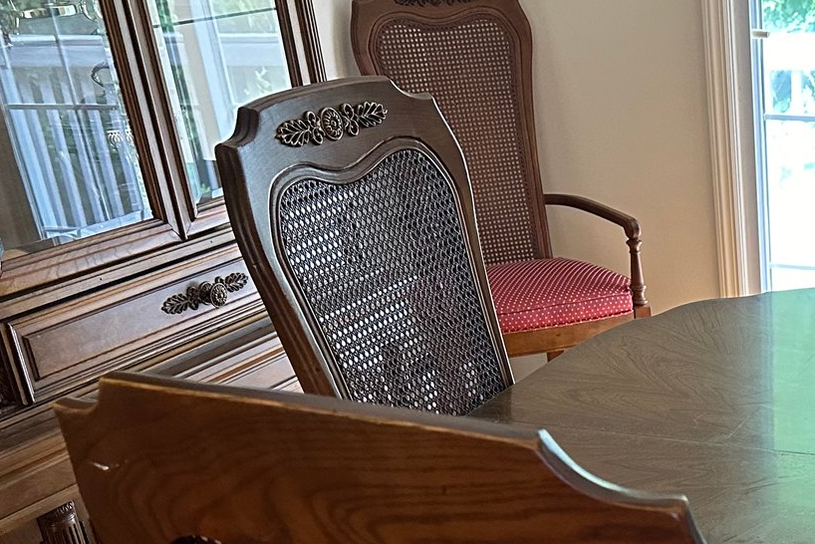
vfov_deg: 20.8
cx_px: 843
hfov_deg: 30.2
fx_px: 1381
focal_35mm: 61
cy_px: 646
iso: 500
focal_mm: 6.86
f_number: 1.78
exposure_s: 1/60
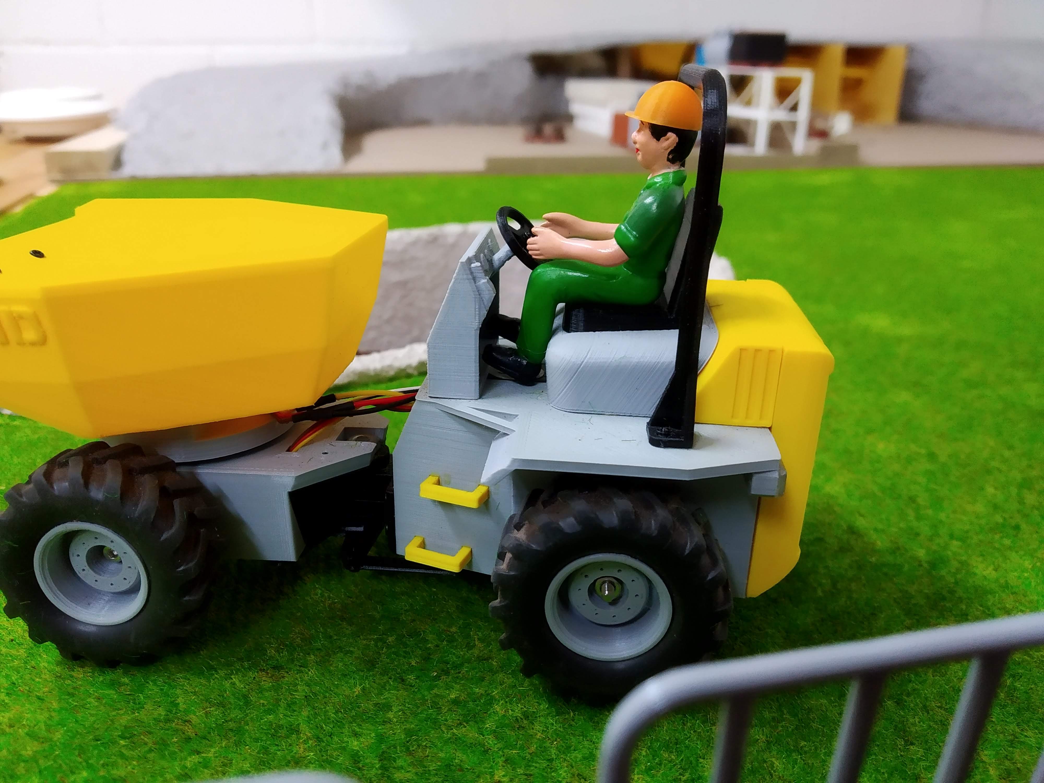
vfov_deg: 53.1
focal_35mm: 26
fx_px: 784
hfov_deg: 67.3
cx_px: 522
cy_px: 392
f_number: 2.2
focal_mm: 3.82
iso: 320
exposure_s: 1/33
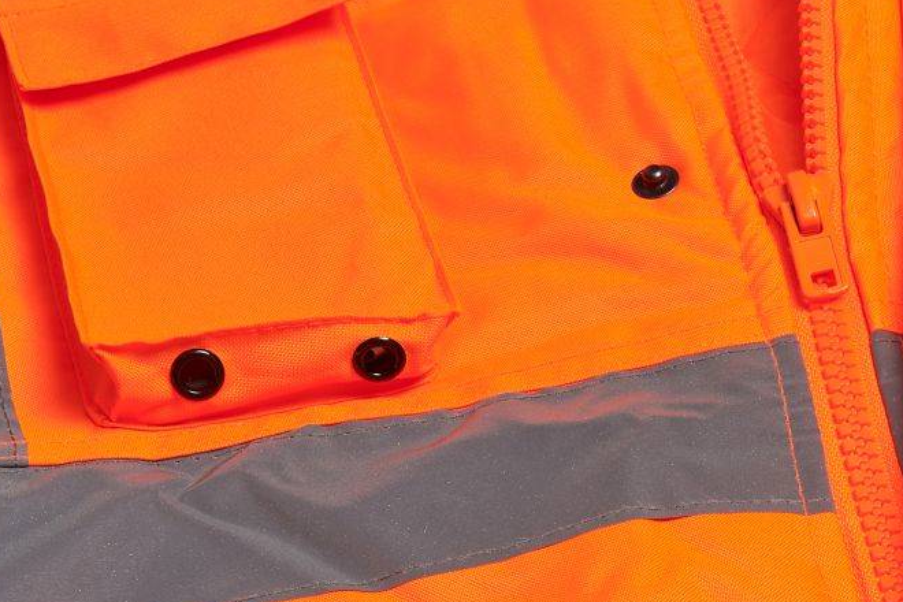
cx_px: 852
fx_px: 4389
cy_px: 587
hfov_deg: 11.7
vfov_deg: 7.8
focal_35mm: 175
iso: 64
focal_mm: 70
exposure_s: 1/60
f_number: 20
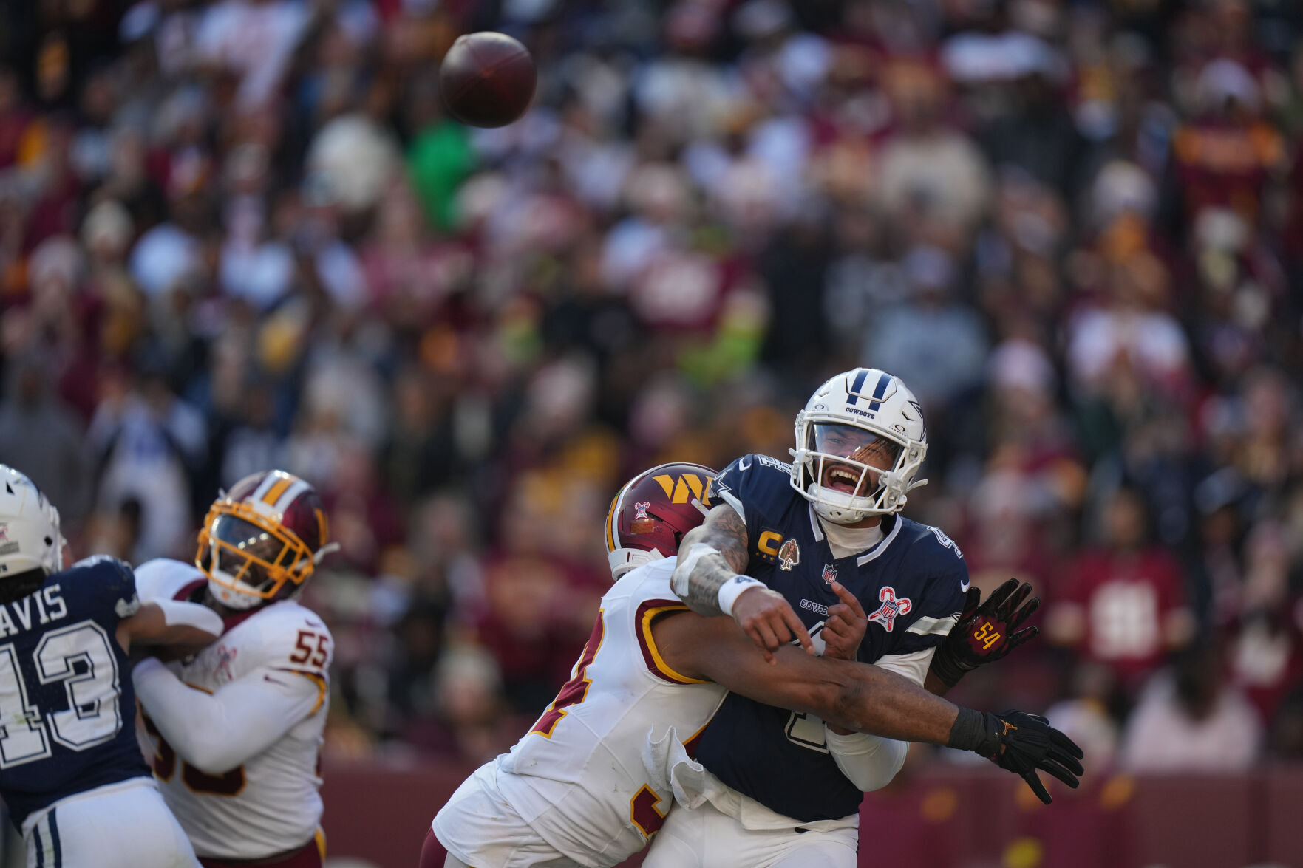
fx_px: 14475
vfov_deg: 3.4
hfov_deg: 5.2
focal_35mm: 400
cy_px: 434
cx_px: 652
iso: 640
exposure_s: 1/3200
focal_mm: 400
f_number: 2.8
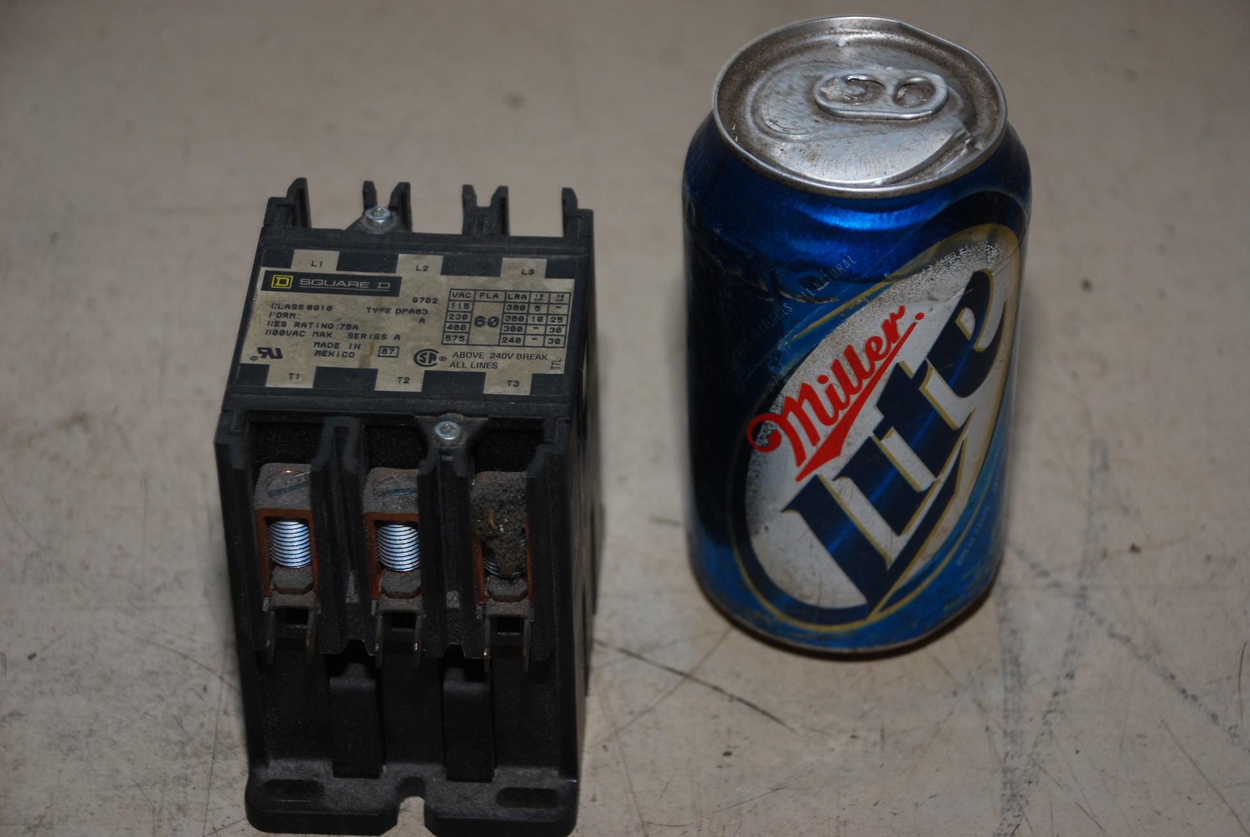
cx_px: 625
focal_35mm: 99
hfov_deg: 20.6
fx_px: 3442
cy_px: 418
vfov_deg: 13.9
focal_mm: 66
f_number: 5.3
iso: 200
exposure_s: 1/60
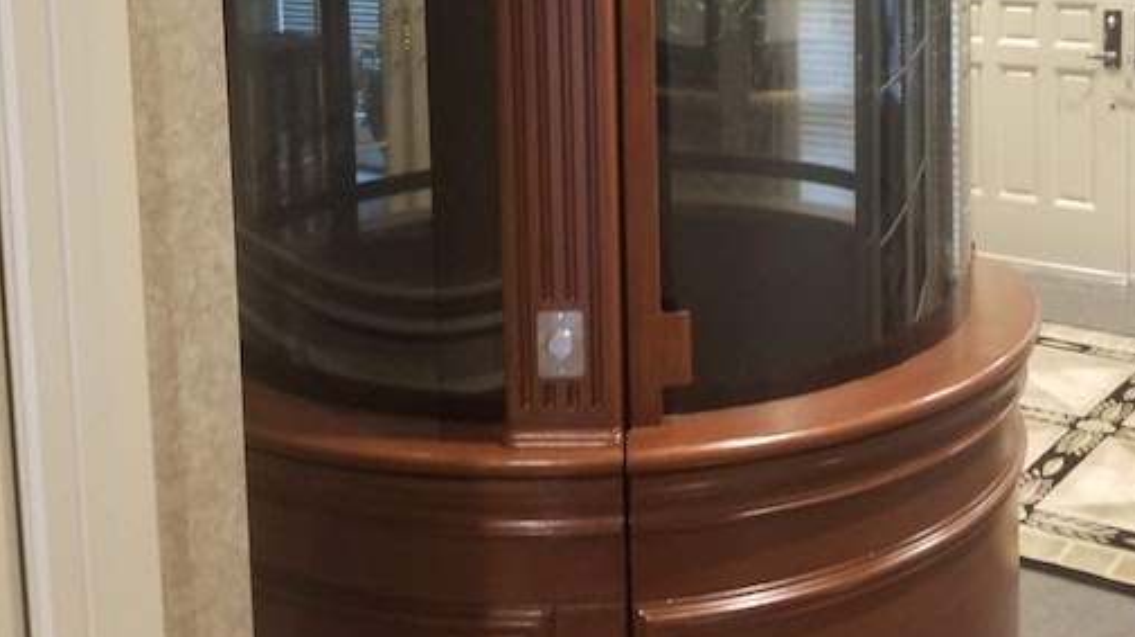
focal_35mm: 45
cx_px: 673
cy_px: -20
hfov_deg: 45.3
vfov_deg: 25.1
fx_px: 1354
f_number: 1.7
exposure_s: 1/10
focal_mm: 4.3
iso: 200
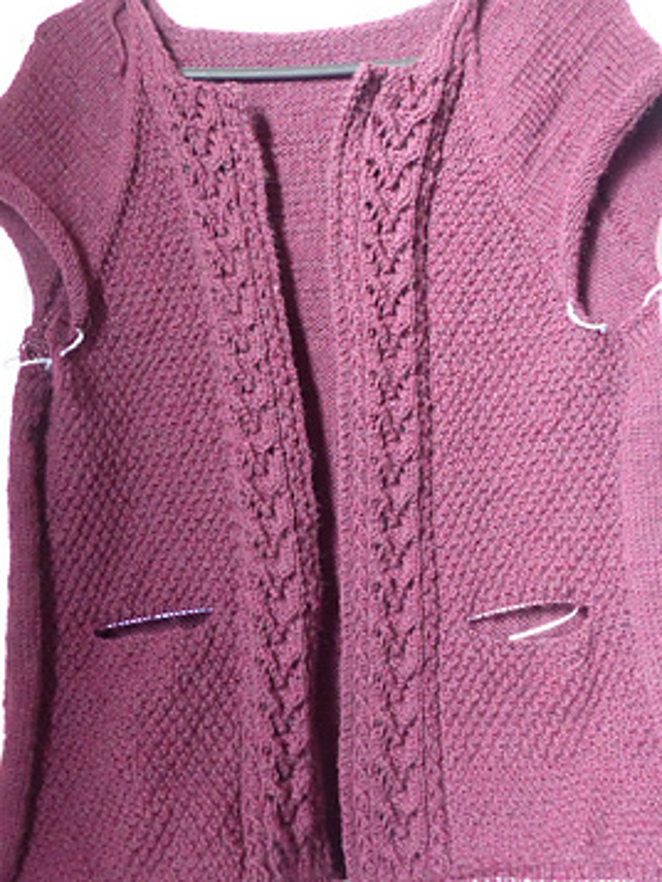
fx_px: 892
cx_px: 325
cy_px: 405
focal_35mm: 35
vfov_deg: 52.6
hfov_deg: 40.7
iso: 400
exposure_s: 1/4
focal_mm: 4.5
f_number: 2.8
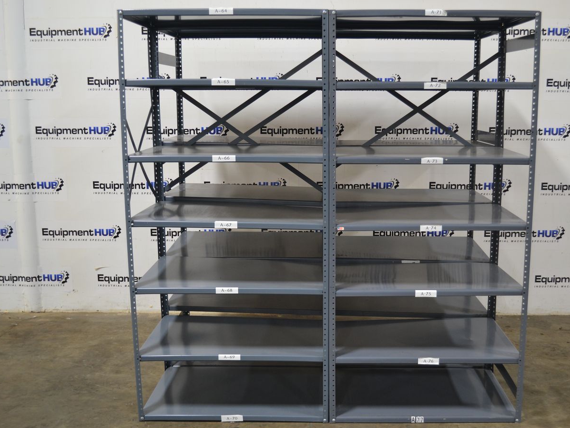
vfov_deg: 36.0
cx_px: 316
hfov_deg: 46.7
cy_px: 213
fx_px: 659
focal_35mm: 40
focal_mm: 24
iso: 400
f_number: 4
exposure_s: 1/25
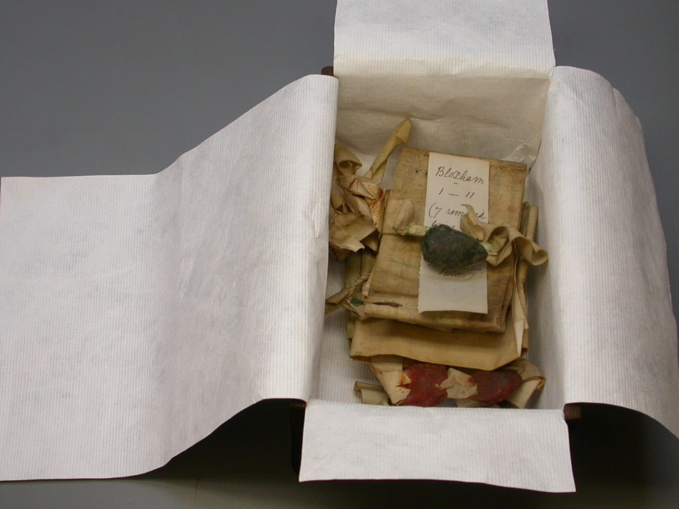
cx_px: 344
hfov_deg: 31.7
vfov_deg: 24.0
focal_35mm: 61
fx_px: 1196
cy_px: 249
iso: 100
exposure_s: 1/91
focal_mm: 11.1
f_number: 3.8
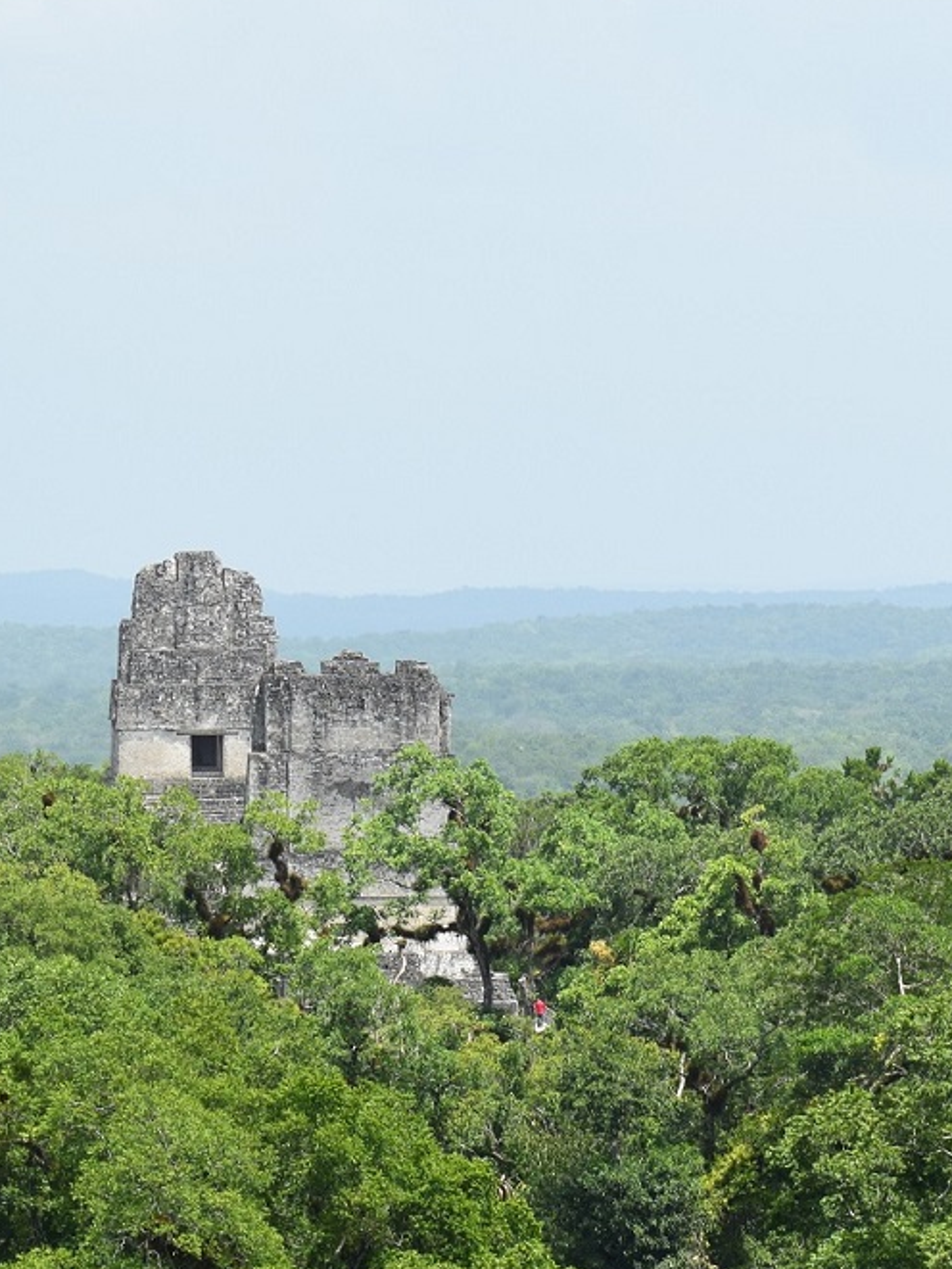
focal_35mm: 301
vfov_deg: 6.6
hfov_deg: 4.9
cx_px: 987
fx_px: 11034
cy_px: 746
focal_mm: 92
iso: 400
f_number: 11
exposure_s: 1/500
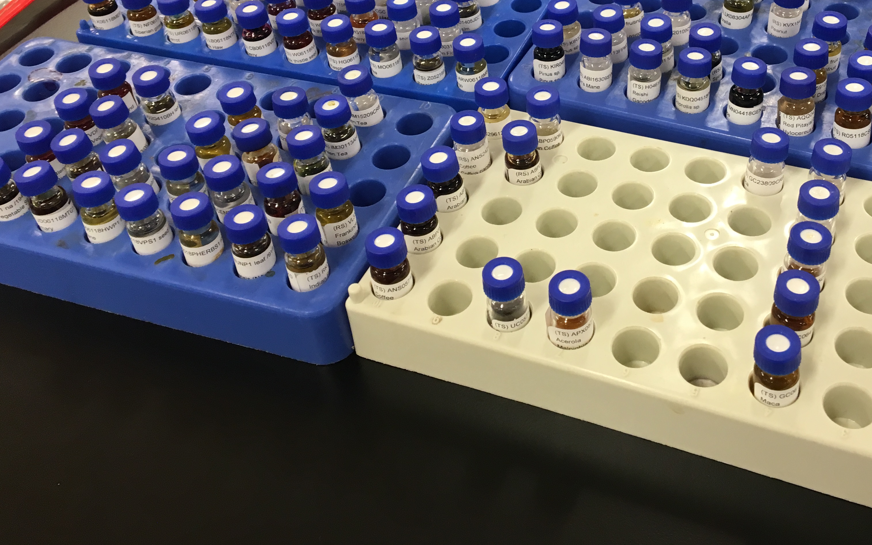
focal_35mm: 41
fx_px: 974
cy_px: 119
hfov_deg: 47.7
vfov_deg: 30.6
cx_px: 554
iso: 32
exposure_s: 1/30
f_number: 2.2
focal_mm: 4.15
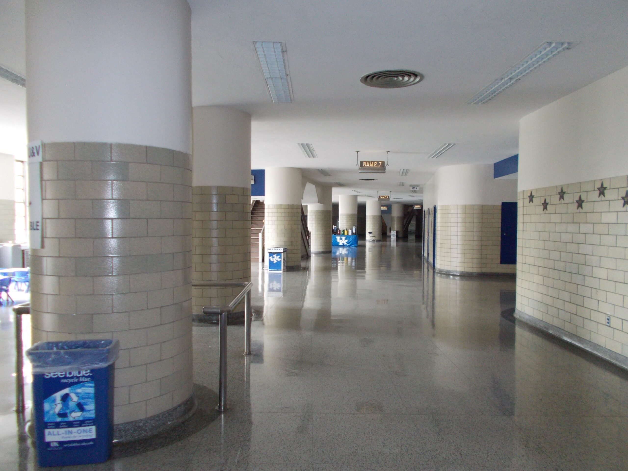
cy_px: 236
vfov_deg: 53.1
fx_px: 472
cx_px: 314
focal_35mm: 26
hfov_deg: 67.3
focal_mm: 4.6
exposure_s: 1/25
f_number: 3.2
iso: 320
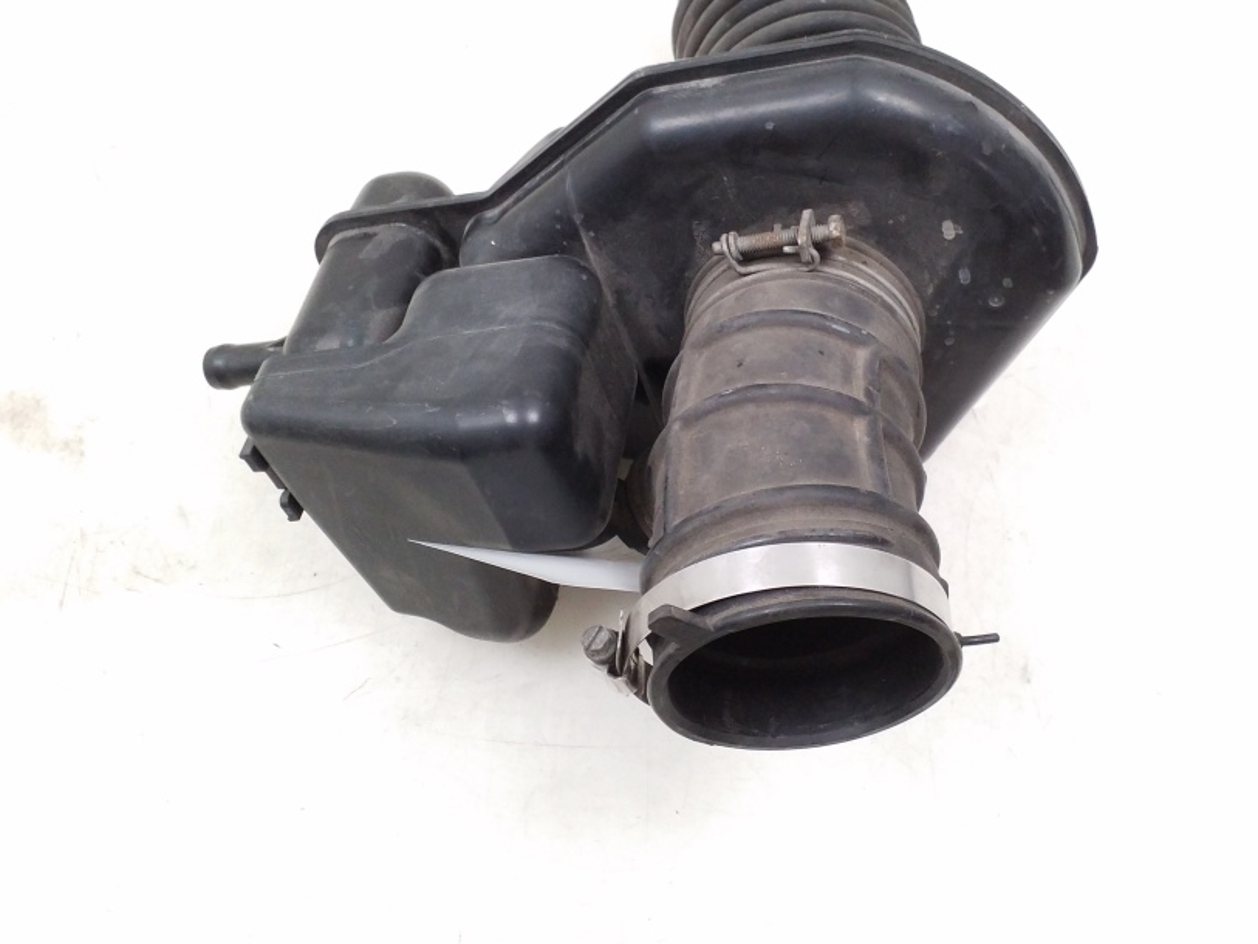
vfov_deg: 41.5
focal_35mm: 34
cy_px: 361
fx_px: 1236
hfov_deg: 53.6
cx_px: 750
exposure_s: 1/50
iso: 200
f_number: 1.9
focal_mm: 3.6
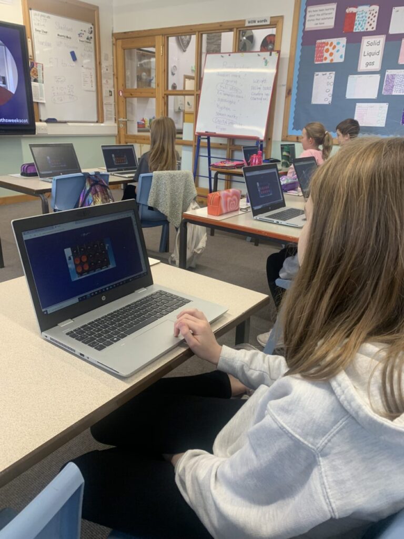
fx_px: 405
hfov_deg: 53.1
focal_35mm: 26
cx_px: 202
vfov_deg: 67.3
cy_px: 270
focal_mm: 4.25
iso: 80
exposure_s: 1/45
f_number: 1.8
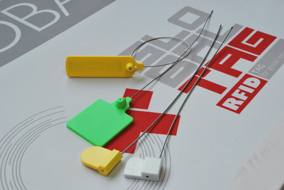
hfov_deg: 37.8
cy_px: 95
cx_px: 142
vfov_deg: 25.8
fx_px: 415
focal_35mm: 52
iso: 400
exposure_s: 1/10
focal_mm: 35
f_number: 14
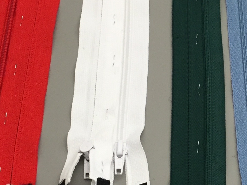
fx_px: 713
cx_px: 262
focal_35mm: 100
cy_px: 91
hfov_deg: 19.0
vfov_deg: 14.8
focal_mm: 4.15
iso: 50
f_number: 2.2
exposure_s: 1/30
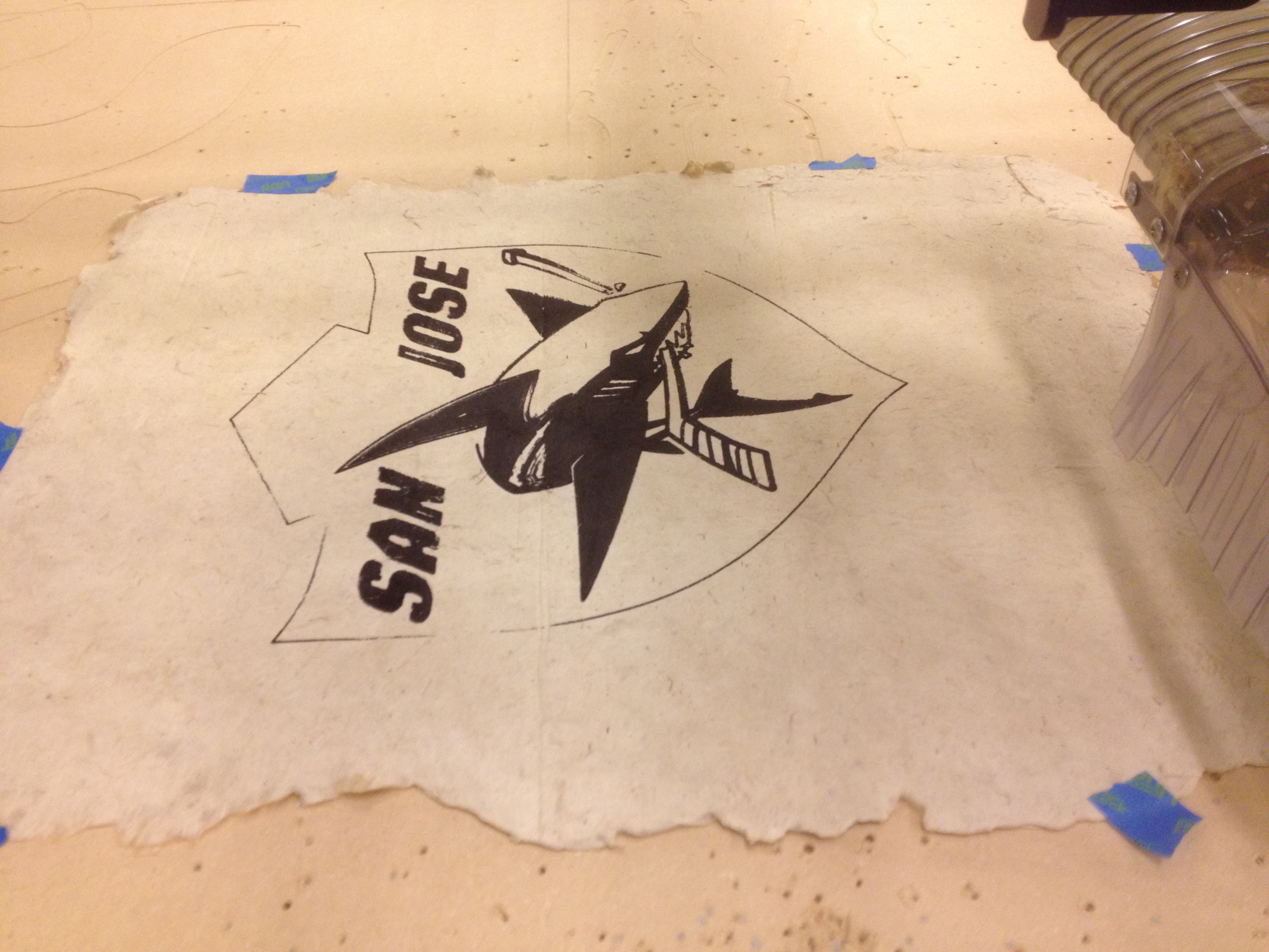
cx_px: 634
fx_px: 1283
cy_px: 476
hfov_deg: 52.6
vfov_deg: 40.7
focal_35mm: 35
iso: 160
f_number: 2.4
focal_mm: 4.28
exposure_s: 1/20
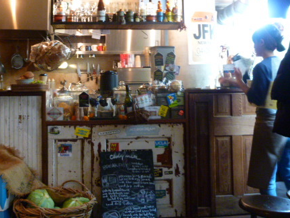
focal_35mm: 37
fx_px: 310
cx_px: 109
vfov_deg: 38.1
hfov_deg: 49.7
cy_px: 67
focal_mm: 4.5
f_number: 2.8
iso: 400
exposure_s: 1/10
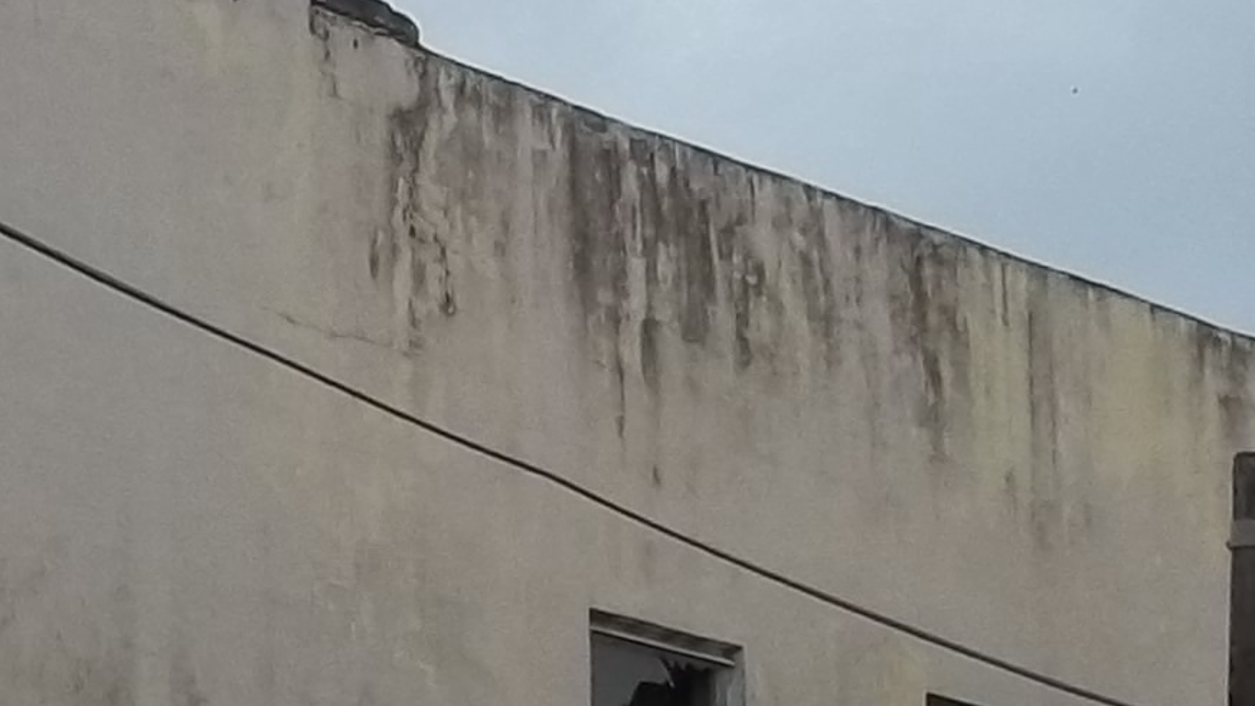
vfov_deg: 6.8
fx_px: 5890
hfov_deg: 11.6
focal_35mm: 177
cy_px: 937
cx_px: -624
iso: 64
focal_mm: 5.9
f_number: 8
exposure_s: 1/100
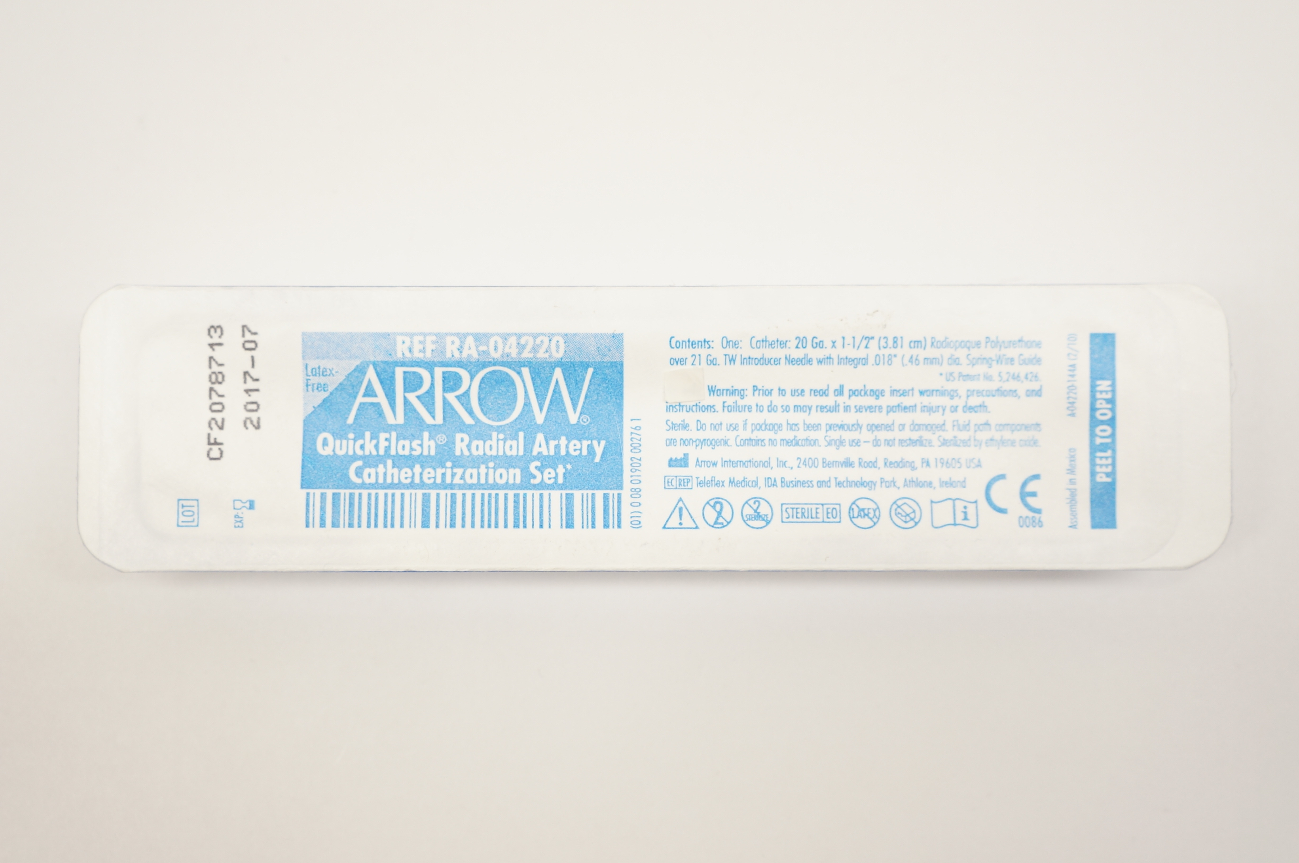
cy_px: 432
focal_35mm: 38
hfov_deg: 51.3
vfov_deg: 35.4
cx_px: 650
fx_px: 1352
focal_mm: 25
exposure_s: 1/100
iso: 400
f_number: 5
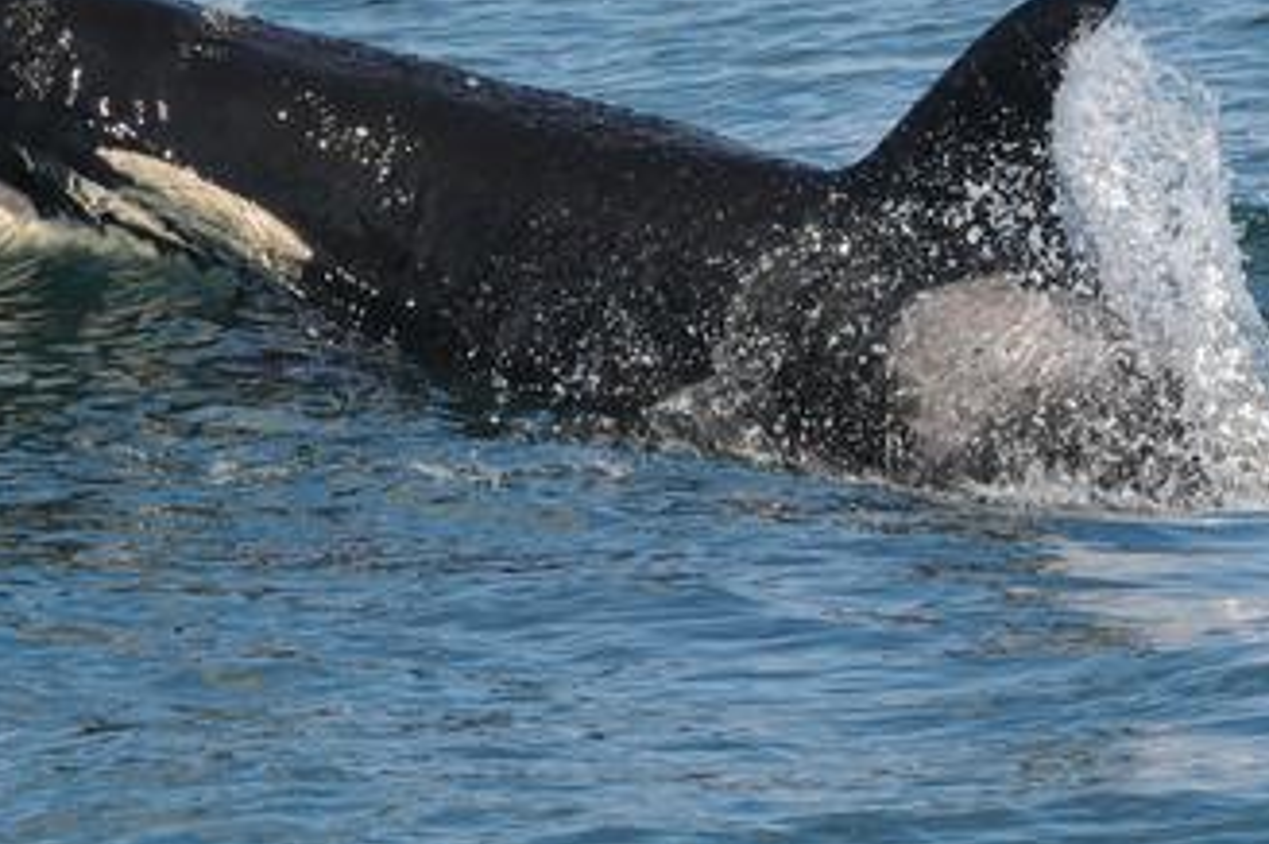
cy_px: 10
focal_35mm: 256
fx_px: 9015
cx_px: -54
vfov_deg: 5.3
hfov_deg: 8.0
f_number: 5
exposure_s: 1/1000
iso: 200
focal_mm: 80
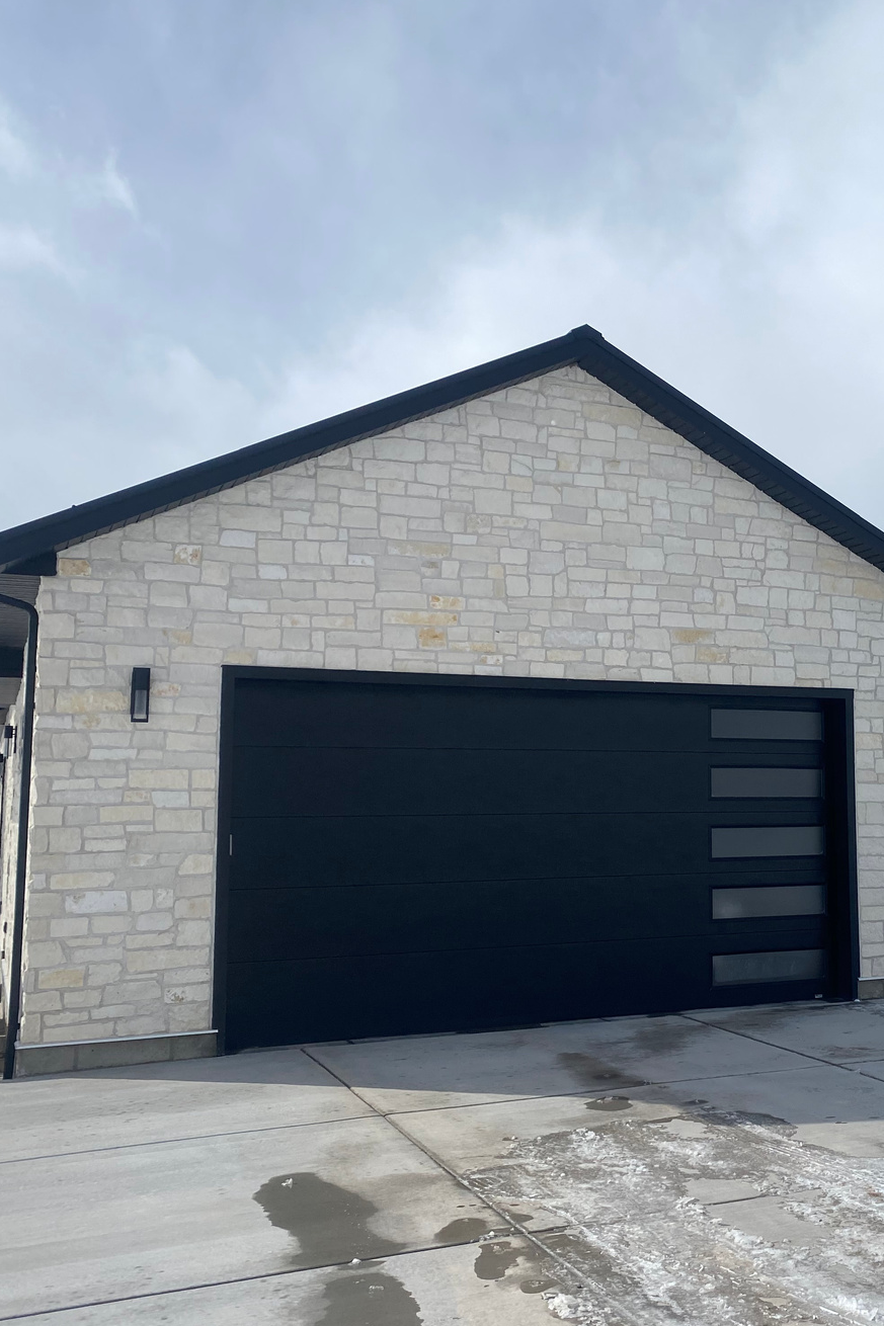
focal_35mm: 37
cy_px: 658
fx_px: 1363
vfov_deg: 51.9
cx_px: 748
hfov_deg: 34.5
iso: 32
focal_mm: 4.25
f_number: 1.8
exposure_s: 1/7692
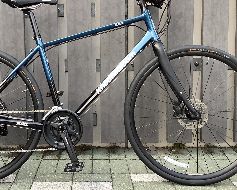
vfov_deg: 30.1
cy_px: 67
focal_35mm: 50
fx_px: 351
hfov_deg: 37.1
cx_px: 90
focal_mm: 3.3
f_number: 2.4
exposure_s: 1/50
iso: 125
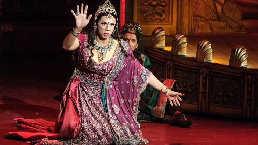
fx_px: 1512
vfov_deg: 5.5
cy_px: 65
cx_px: 129
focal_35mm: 221
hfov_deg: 9.8
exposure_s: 1/250
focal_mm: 140
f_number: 2.8
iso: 10000
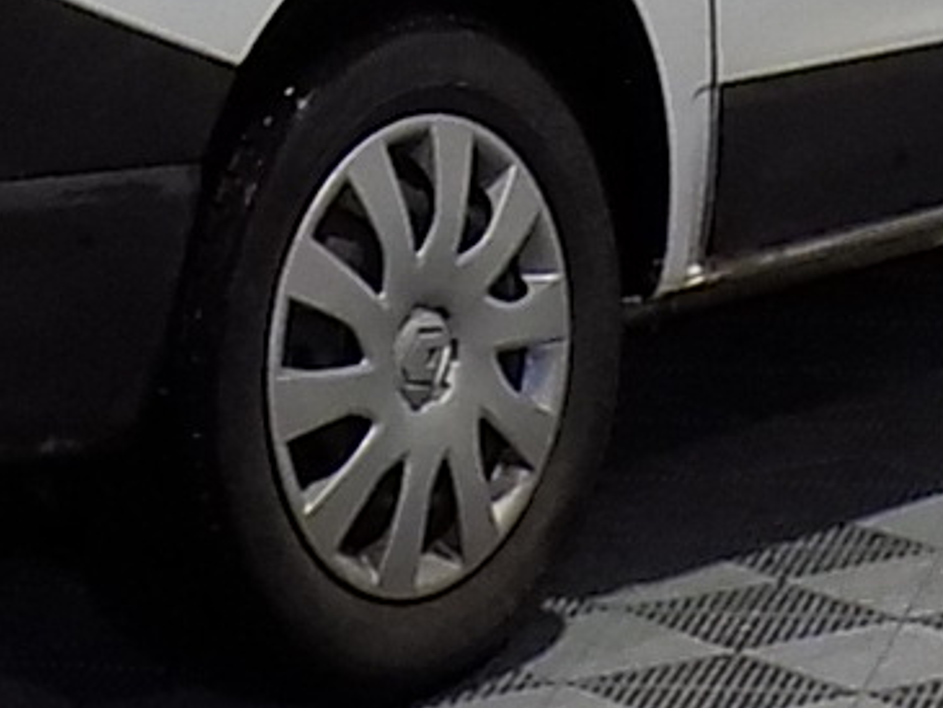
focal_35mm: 228
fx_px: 6213
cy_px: -574
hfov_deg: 8.7
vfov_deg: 6.4
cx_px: 163
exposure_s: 1/30
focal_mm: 9.3
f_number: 3.9
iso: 360
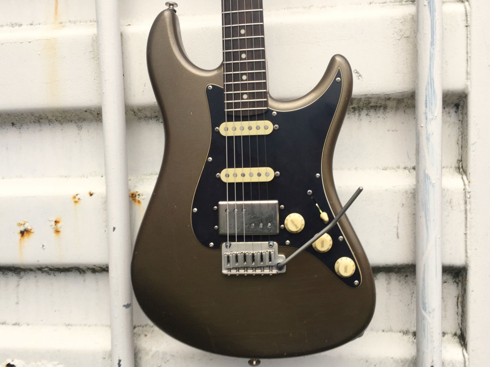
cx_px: 245
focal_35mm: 29
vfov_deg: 48.2
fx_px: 411
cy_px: 184
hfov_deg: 61.7
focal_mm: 4.2
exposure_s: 1/111
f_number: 2.2
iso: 32
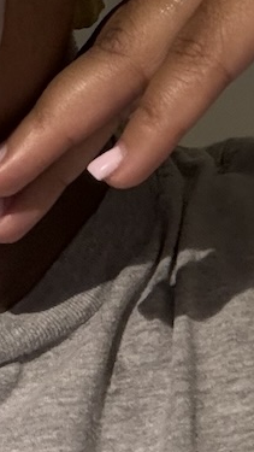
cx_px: -130
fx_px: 1281
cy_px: -248
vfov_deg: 17.7
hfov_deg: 10.9
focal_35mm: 107
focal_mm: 2.69
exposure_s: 1/40
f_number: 1.9
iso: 250
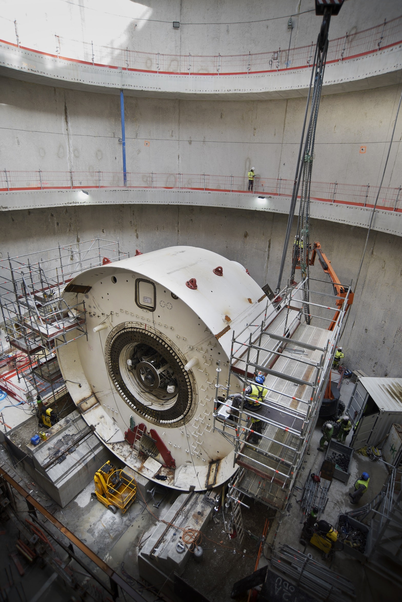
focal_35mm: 18
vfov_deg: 90.0
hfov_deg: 67.4
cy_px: 301
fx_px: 301
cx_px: 201
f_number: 5
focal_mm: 18
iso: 200
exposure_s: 1/100
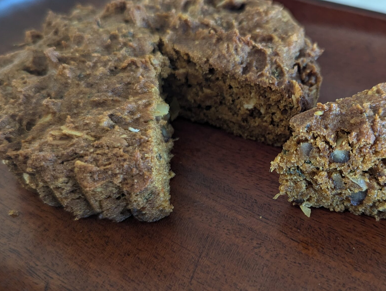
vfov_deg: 36.1
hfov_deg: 46.1
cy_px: 143
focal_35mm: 40
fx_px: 447
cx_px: 252
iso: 298
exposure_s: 1/60
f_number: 1.85
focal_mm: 6.81
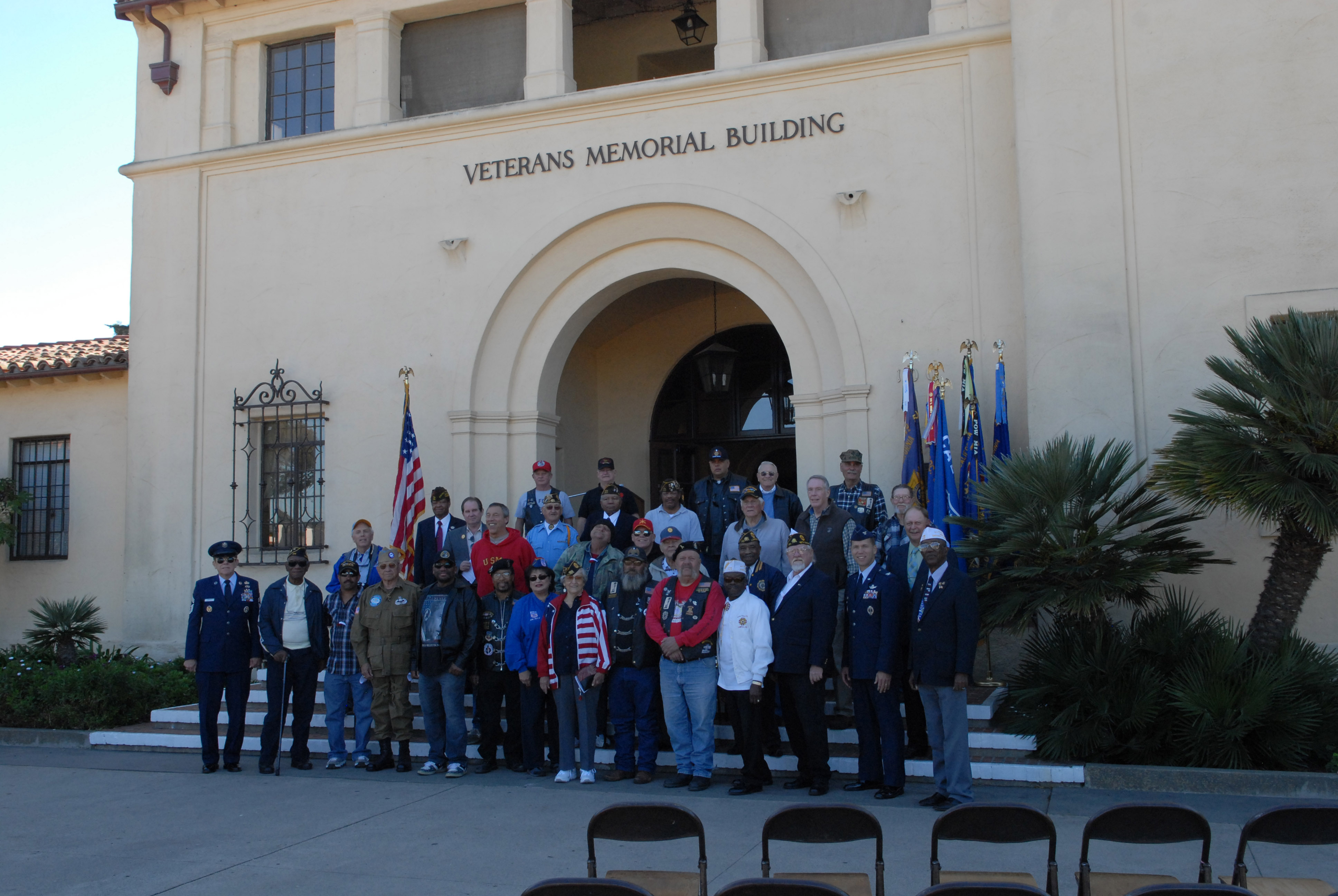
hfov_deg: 55.0
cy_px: 448
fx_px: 1284
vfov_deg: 38.5
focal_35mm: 34
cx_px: 669
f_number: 9
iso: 500
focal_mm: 23
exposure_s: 1/250
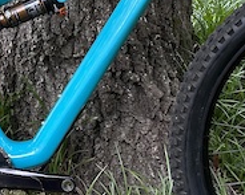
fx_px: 739
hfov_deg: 18.6
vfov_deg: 14.7
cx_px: 49
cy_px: -20
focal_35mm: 102
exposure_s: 1/165
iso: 100
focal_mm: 6.86
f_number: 1.78
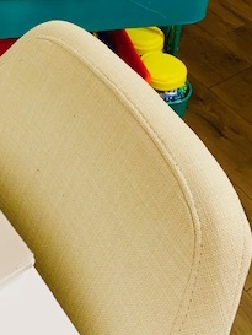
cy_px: -5
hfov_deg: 23.4
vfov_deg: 29.4
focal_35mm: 61
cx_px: 23
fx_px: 592
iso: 64
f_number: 1.8
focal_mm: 4.25
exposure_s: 1/60
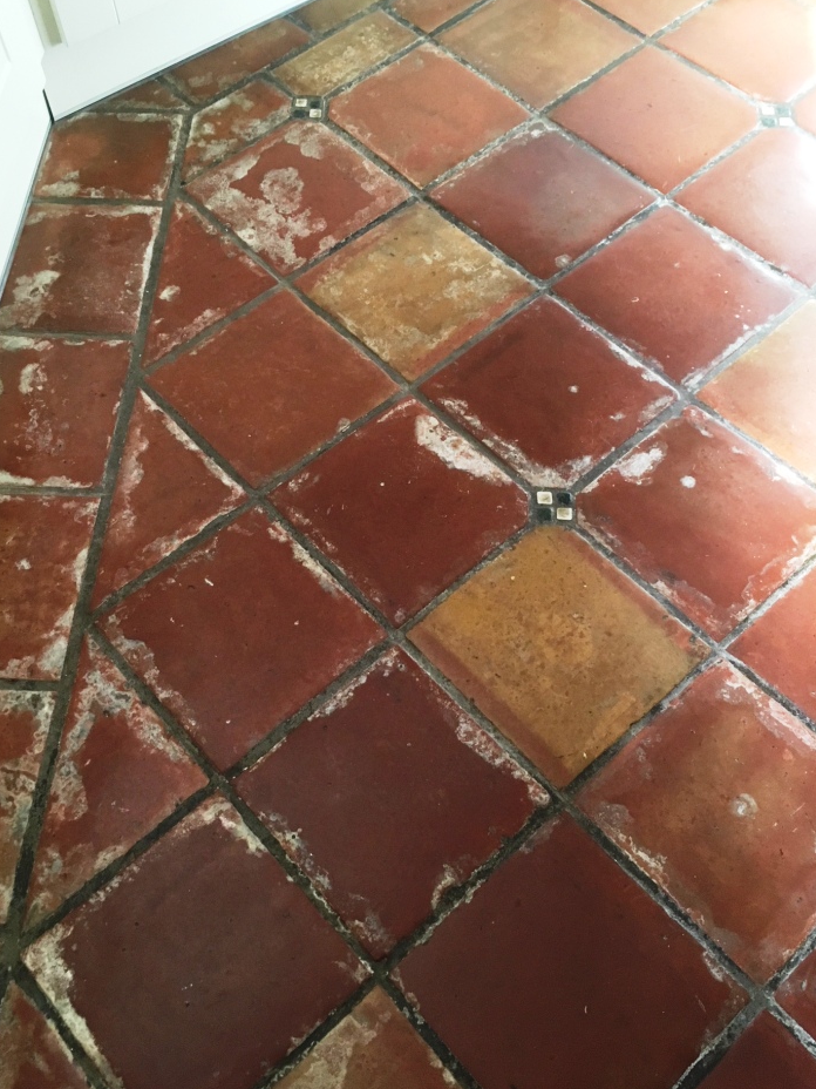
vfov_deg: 56.8
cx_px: 369
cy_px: 560
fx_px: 1006
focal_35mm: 32
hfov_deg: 44.1
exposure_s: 1/33
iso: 160
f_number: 2.2
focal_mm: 4.15
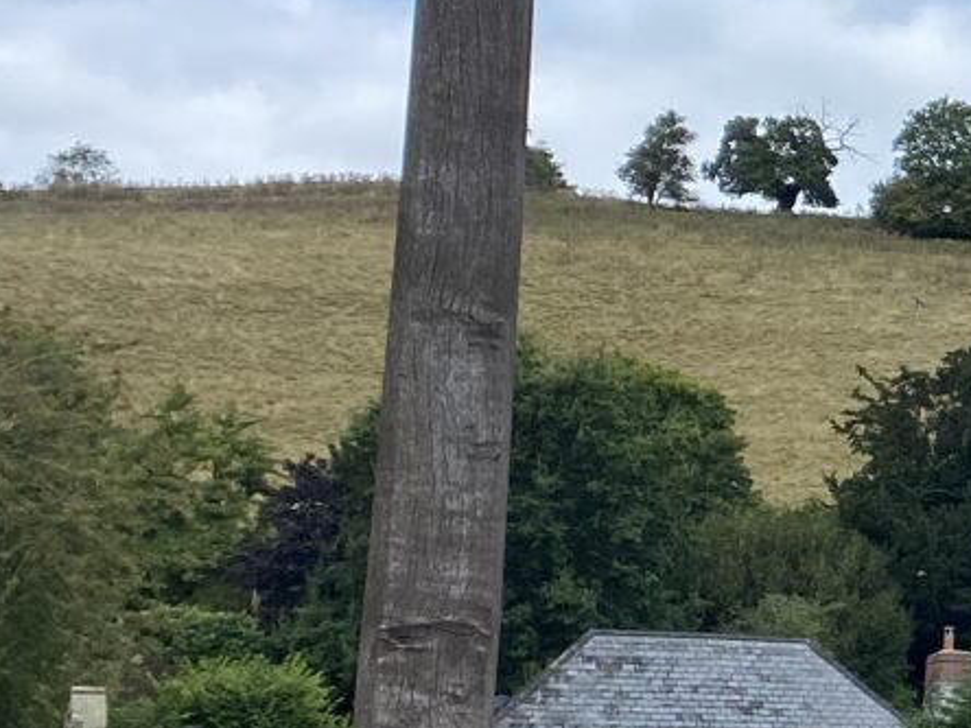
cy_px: 394
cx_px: 2082
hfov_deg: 13.5
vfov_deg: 12.3
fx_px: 3366
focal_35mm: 120
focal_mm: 4.25
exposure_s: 1/2755
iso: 32
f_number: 1.8
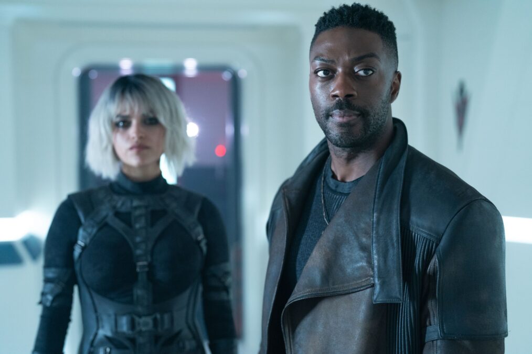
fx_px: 739
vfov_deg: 27.0
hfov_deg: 39.6
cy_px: 177
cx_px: 266
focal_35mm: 50
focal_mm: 50
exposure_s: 1/200
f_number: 2.2
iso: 3200
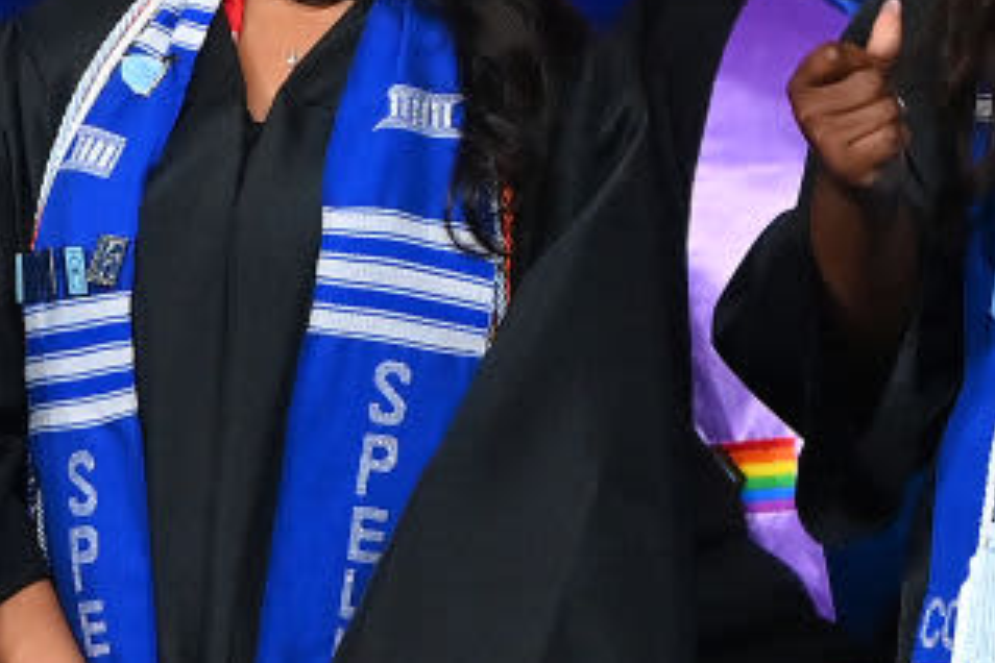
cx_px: 222
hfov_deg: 1.4
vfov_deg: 0.9
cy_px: 124
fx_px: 41400
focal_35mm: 1498
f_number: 5.6
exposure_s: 1/200
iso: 2000
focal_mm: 310
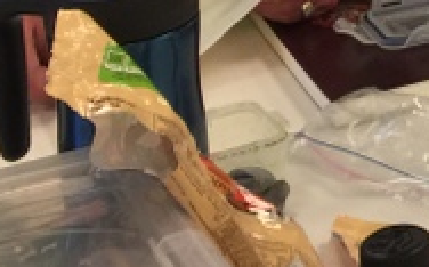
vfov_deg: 9.3
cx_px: 751
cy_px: -274
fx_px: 1530
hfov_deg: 14.3
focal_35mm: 131
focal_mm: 4.15
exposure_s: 1/30
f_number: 2.2
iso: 40
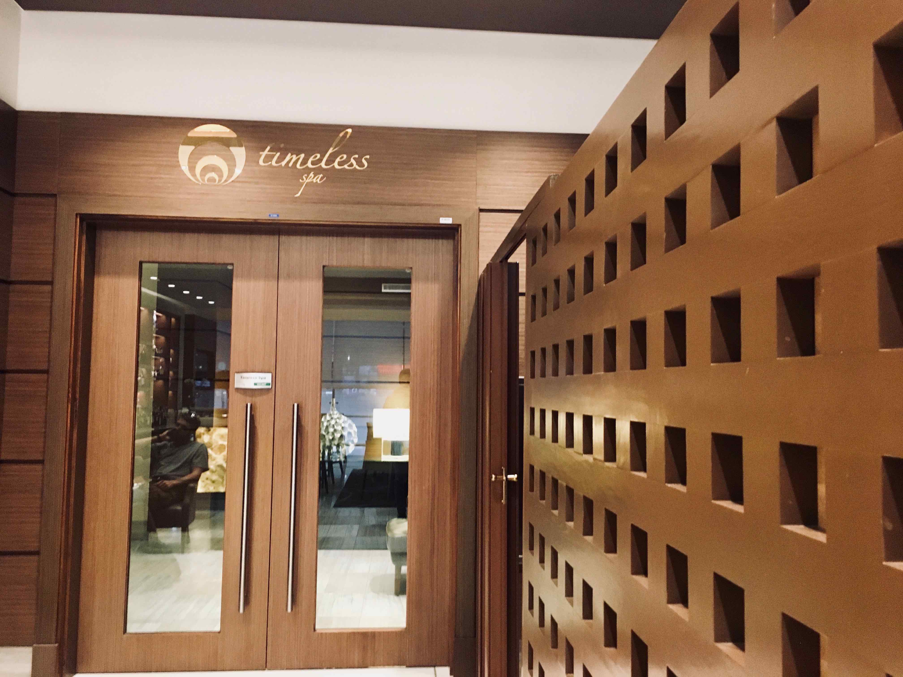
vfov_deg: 48.2
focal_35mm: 29
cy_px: 338
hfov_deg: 61.7
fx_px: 756
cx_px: 452
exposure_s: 1/17
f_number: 2.2
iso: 200
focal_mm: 4.15
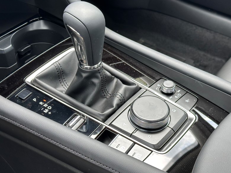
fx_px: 420
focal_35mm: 63
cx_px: 114
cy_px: 82
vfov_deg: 23.3
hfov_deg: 30.7
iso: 50
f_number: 1.78
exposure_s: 1/121
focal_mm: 6.86
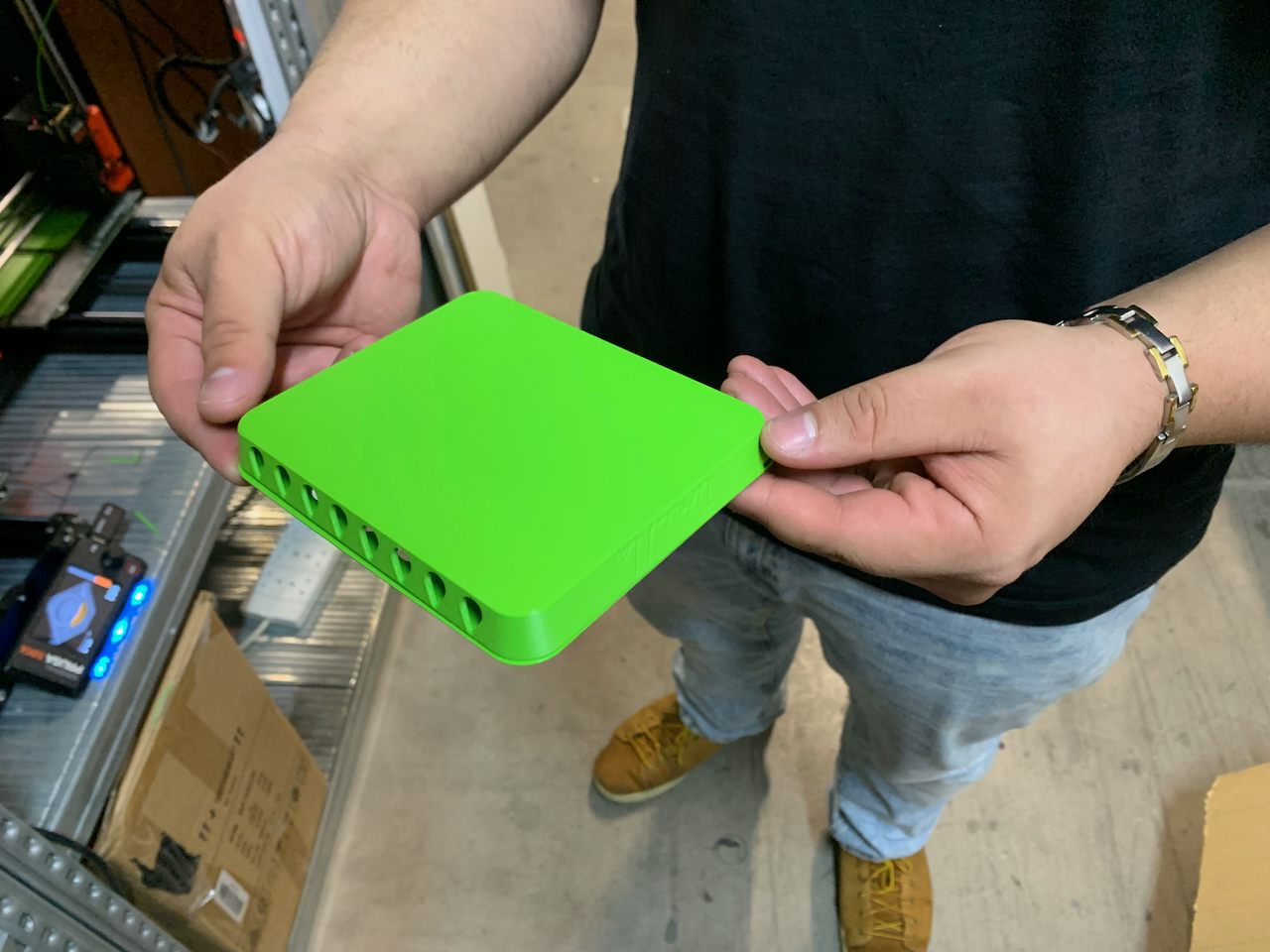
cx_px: 635
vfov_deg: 53.1
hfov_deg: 67.3
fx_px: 954
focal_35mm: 26
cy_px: 476
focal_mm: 4.25
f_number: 1.8
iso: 320
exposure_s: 1/45
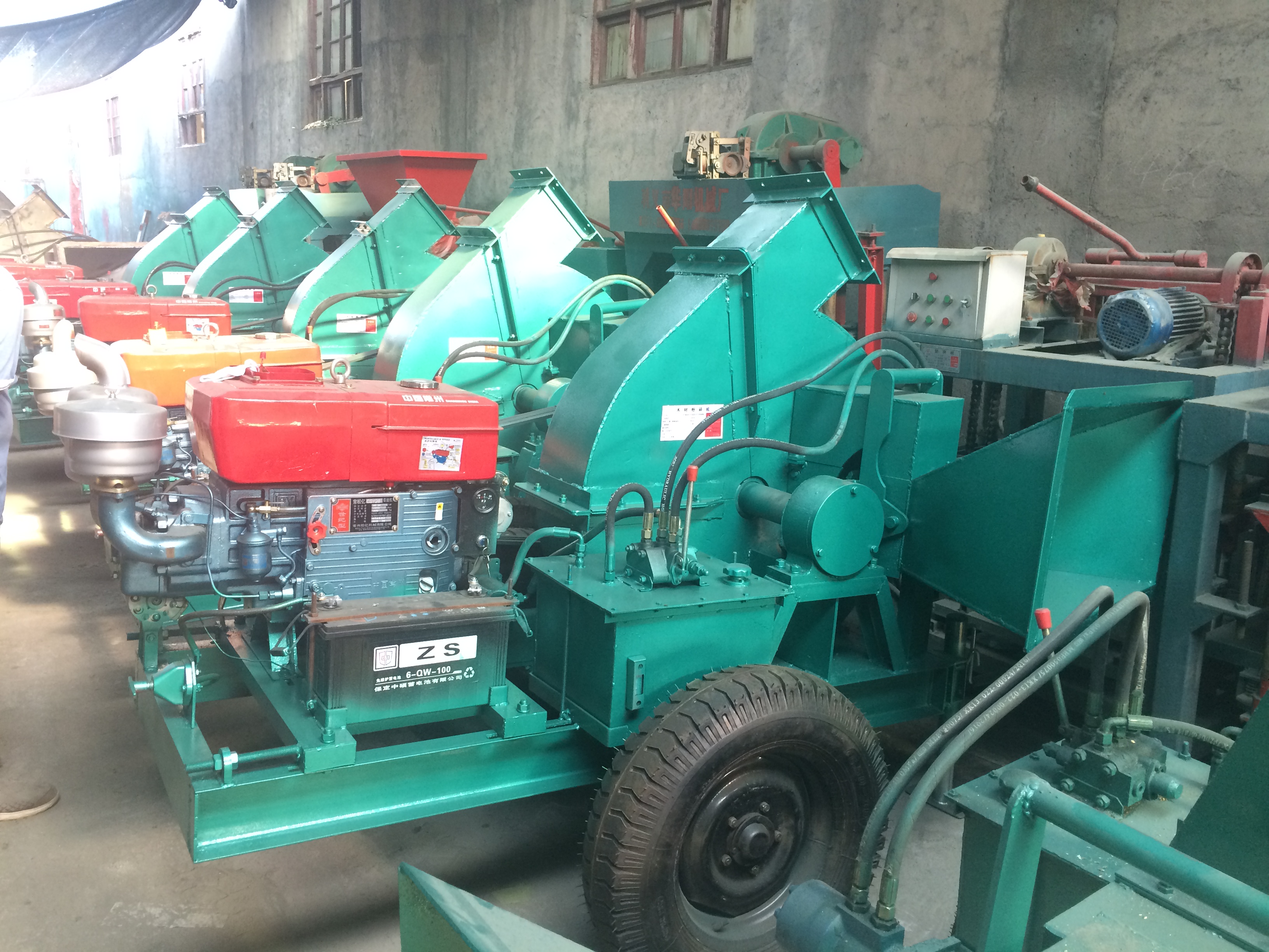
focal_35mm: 29
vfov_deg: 48.2
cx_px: 634
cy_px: 476
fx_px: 1063
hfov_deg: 61.7
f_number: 2.2
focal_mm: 4.15
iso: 64
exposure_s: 1/30
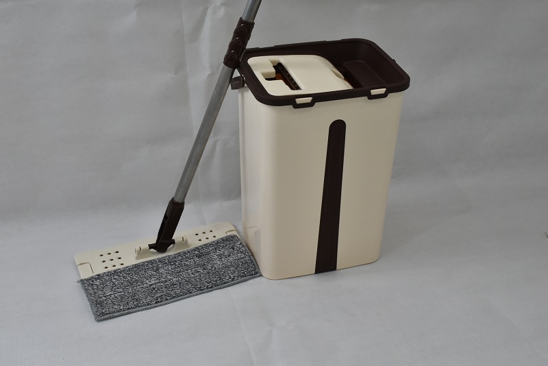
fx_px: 777
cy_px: 183
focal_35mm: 51
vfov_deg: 26.5
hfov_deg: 38.9
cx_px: 274
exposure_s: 1/50
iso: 800
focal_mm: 34
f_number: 8
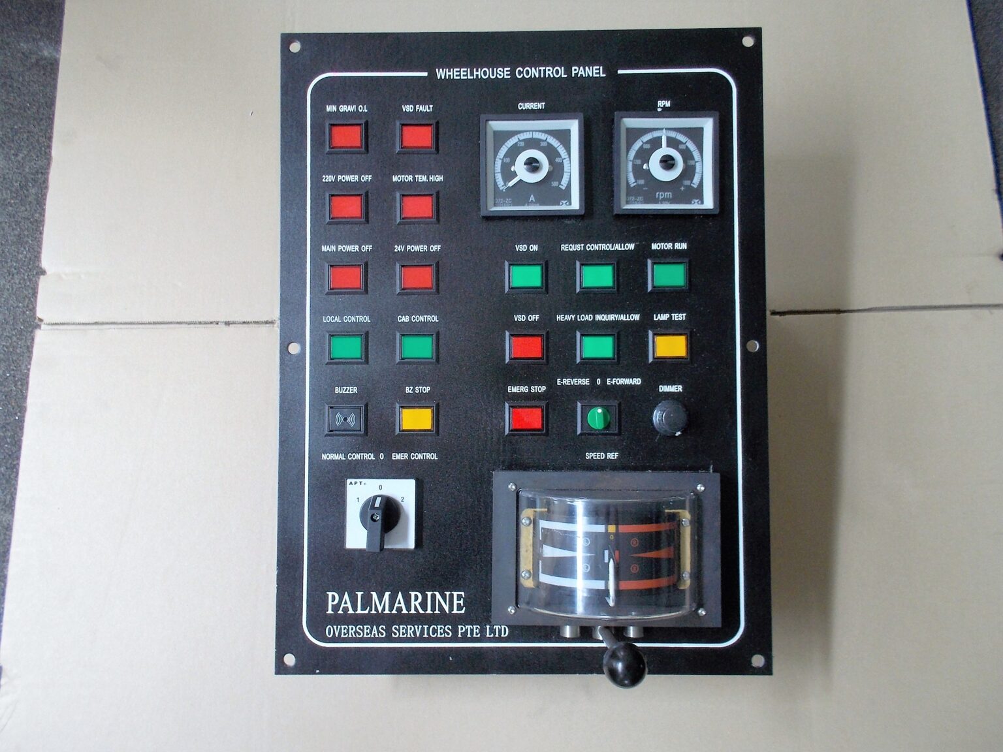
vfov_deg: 48.2
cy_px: 376
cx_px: 502
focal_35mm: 29
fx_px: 840
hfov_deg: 61.7
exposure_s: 1/30
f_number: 3.3
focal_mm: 4.1
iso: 125
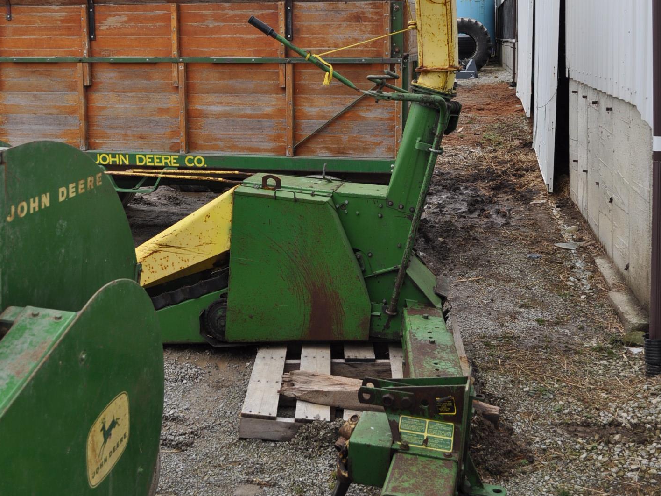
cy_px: 126
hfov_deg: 39.7
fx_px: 917
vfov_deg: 29.8
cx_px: 330
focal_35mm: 48
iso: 200
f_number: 5.6
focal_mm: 22
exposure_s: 1/125
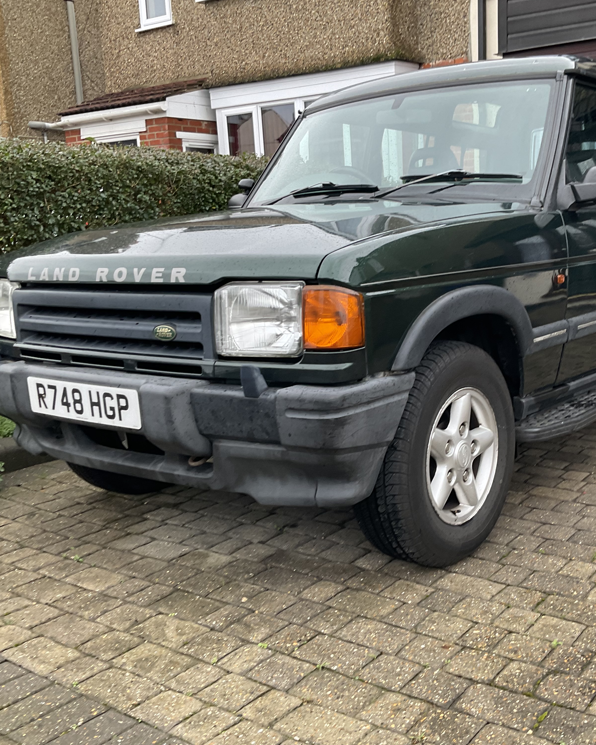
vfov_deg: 47.9
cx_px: 401
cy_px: 372
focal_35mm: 38
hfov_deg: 38.7
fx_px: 838
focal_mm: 3
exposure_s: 1/60
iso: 40
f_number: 1.8
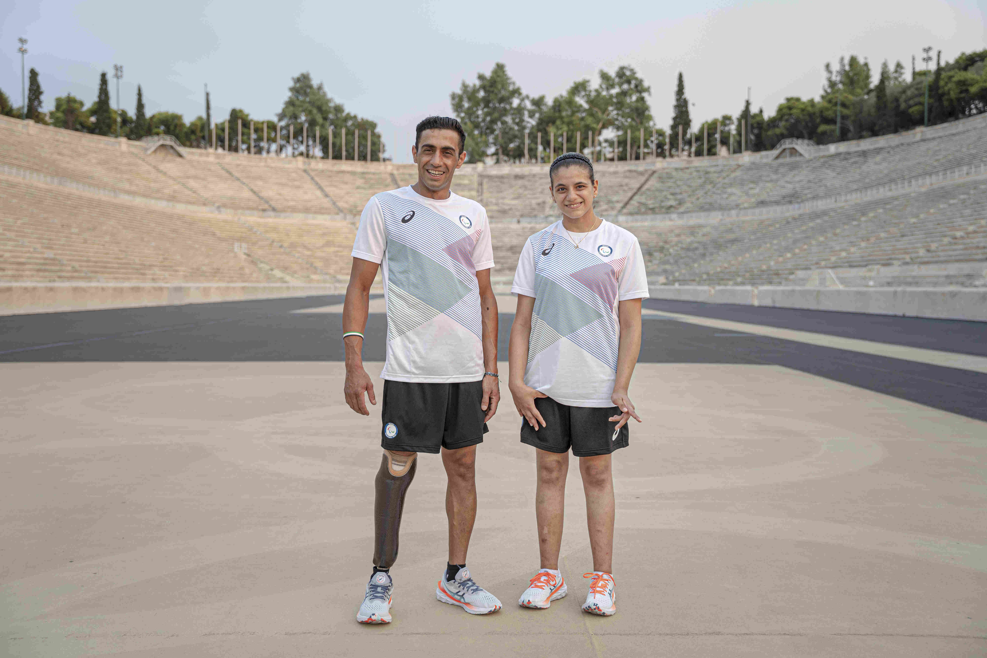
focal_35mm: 39
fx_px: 1069
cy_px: 329
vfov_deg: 34.2
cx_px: 494
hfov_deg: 49.6
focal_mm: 39
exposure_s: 1/800
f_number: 3.2
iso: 250
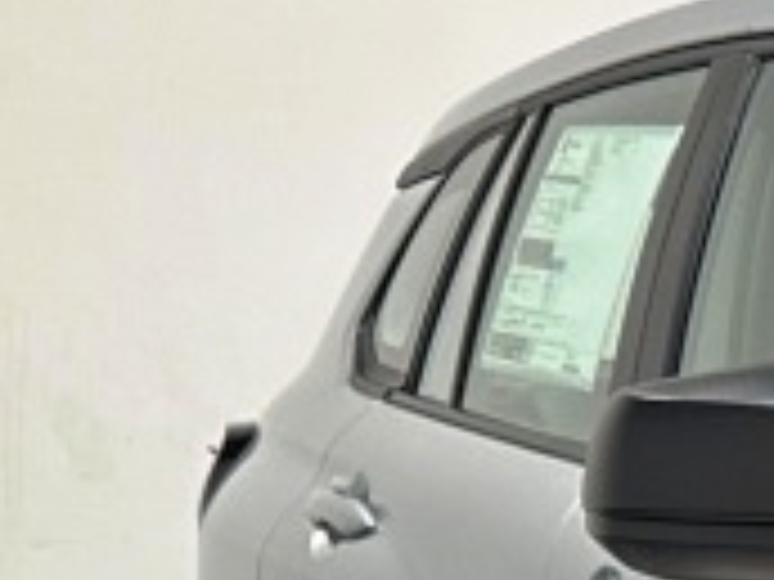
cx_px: 2016
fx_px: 3197
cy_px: 1191
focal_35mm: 143
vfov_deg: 9.6
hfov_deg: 11.0
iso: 250
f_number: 1.78
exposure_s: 1/60
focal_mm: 6.86
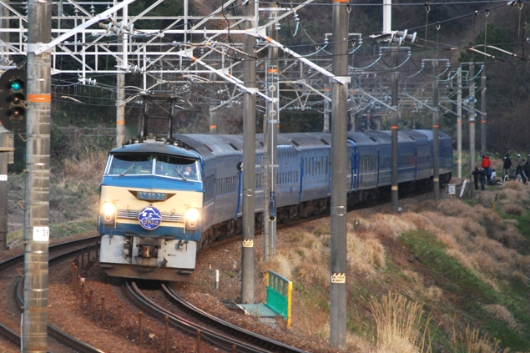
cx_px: 265
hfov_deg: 8.3
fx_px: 3672
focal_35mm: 250
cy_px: 177
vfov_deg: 5.5
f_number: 5.6
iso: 800
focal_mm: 165
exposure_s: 1/250
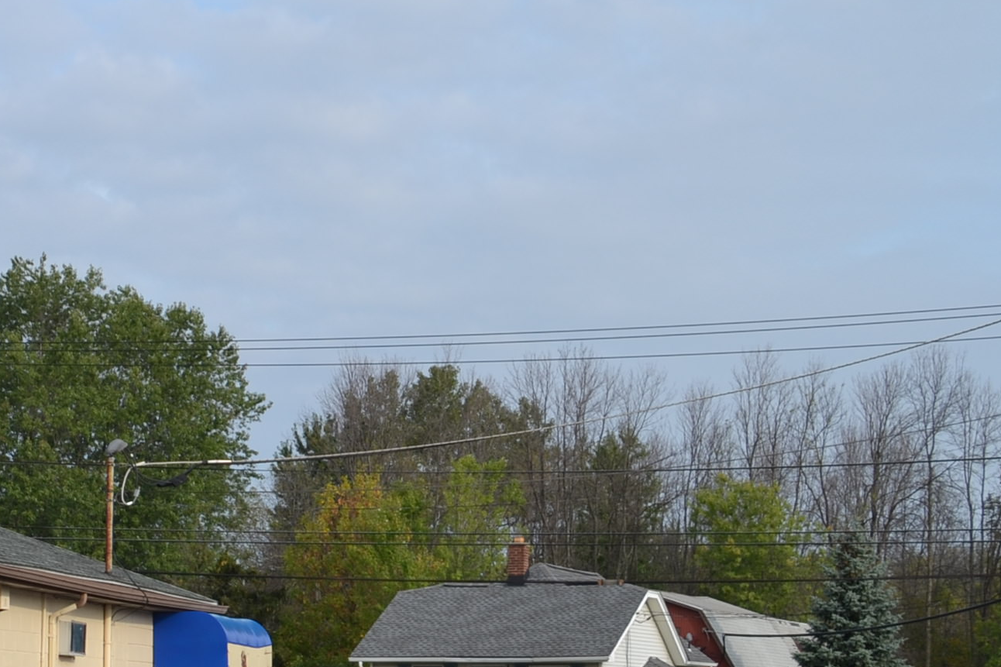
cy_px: 834
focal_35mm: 100
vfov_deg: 13.2
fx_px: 2789
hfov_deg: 19.4
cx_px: -143
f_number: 7.1
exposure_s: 1/200
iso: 100
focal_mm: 25
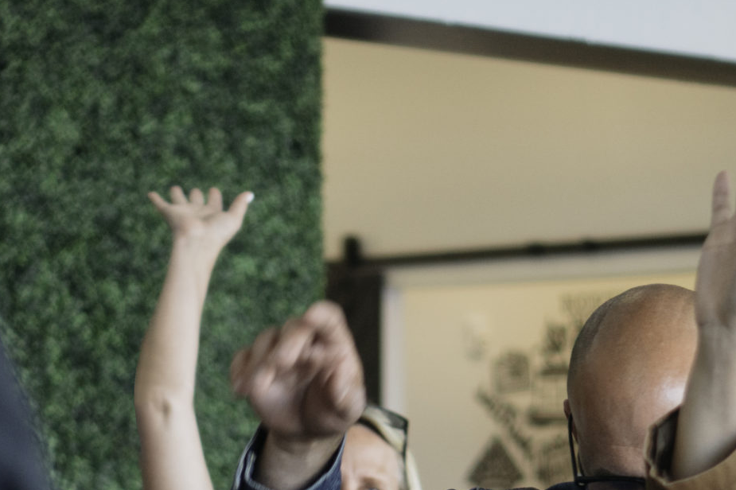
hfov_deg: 14.1
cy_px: 594
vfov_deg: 9.3
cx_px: 460
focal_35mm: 145
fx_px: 2971
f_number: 1.8
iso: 320
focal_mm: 35
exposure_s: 1/250
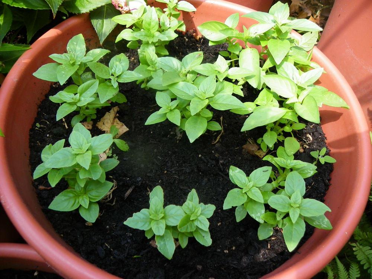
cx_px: 186
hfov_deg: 67.3
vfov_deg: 53.1
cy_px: 140
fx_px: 279
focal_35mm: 26
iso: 64
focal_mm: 4.6
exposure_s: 1/160
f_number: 2.8
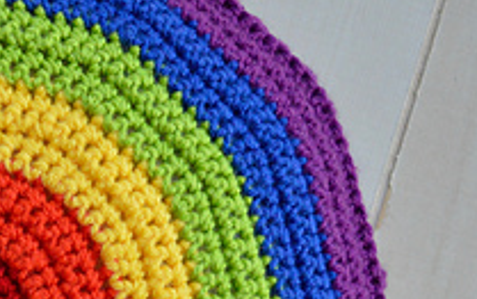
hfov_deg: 20.9
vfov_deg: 13.7
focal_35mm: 95
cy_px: 252
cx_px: -25
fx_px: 1236
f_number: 4.2
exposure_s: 1/500
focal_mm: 26
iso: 2000
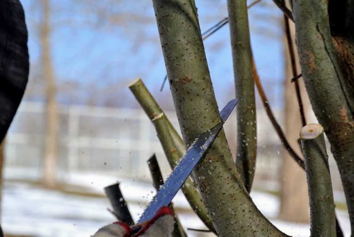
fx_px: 2048
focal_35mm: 208
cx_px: 177
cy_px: 118
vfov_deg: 6.6
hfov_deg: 9.9
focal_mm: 77.1
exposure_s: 1/500
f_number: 5.6
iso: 100
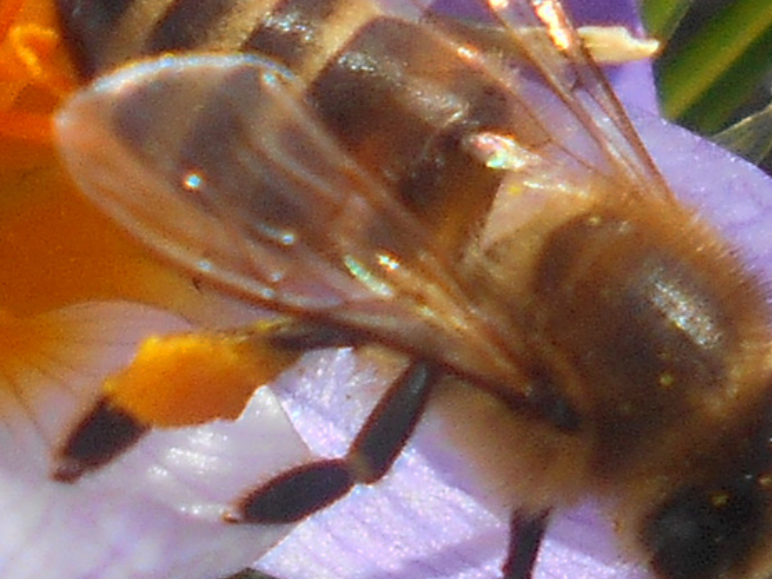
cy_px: 206
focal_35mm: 67
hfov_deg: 28.8
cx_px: 272
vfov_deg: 21.9
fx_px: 1494
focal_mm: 4.6
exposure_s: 1/640
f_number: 3.2
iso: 80
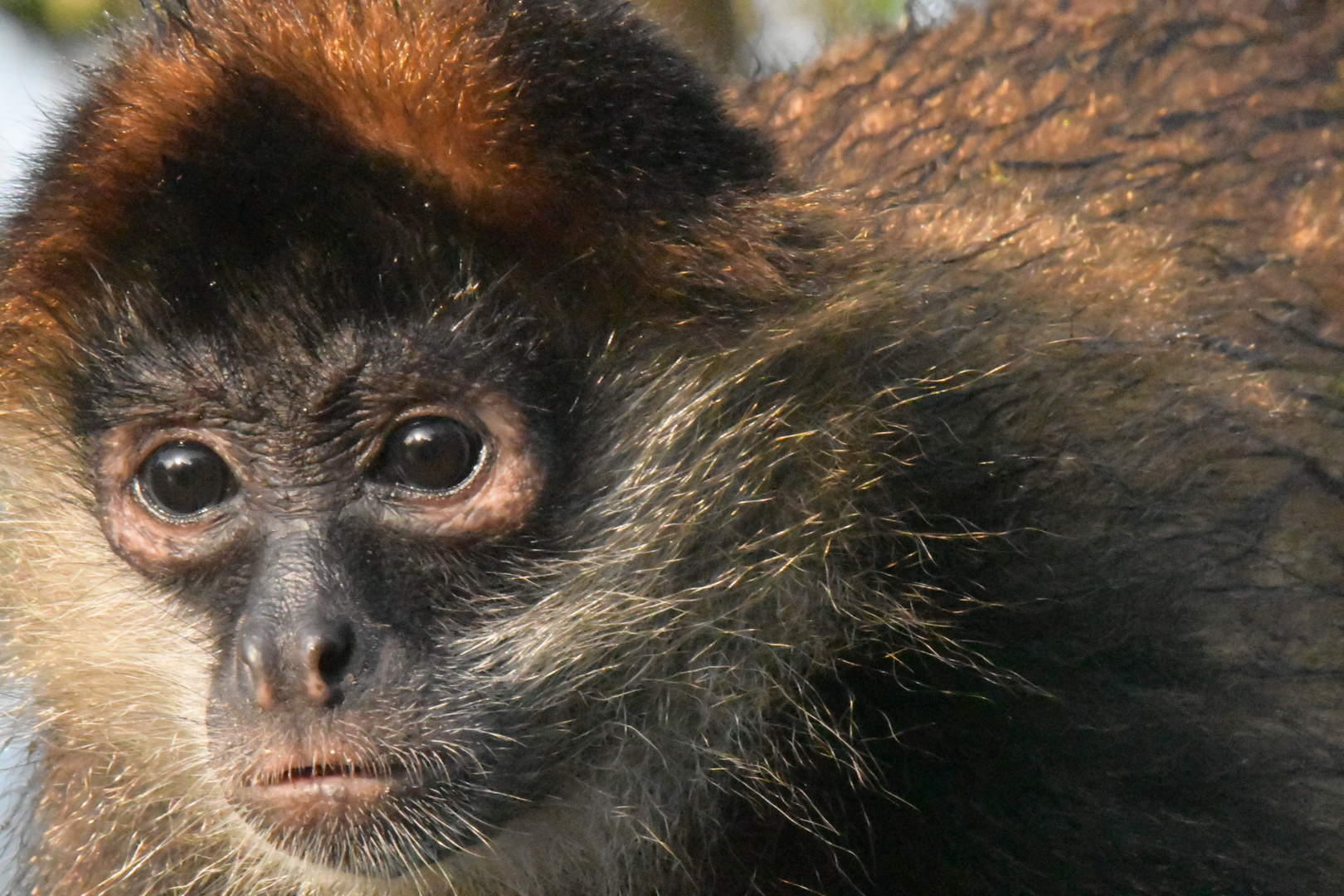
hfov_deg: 2.3
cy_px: 448
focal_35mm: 900
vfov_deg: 1.5
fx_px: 33597
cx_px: 672
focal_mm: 600
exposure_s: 1/1600
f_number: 25
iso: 51200
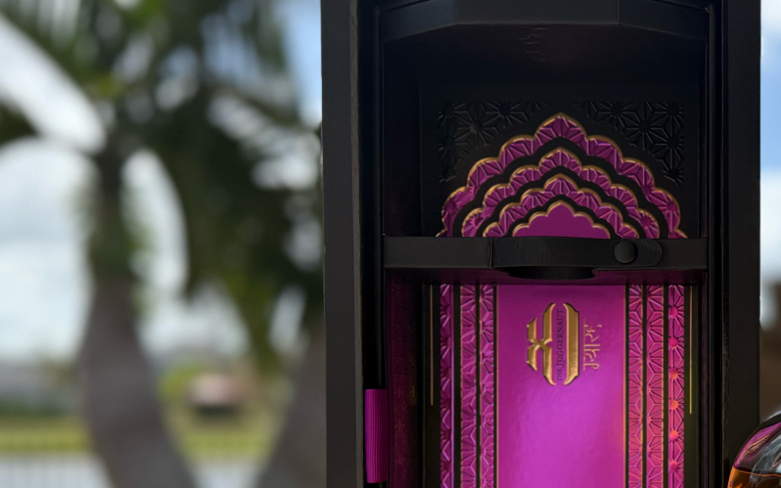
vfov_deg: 24.8
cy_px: 412
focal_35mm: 51
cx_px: 664
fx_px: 1086
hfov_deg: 37.6
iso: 100
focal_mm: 6.76
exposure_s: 1/4405
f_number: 1.78
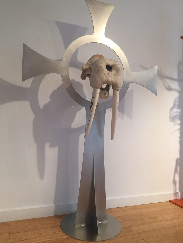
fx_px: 204
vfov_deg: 61.7
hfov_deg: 48.2
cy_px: 122
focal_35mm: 29
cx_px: 92
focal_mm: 4.15
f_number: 2.2
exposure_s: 1/30
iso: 32
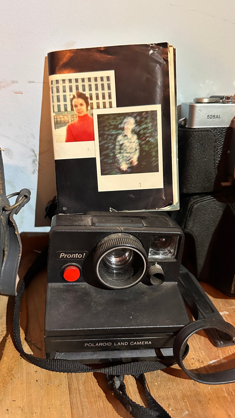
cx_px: 110
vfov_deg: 69.9
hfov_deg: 42.9
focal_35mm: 27
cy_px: 205
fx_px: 299
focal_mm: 6.86
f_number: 1.78
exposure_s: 1/49
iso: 640
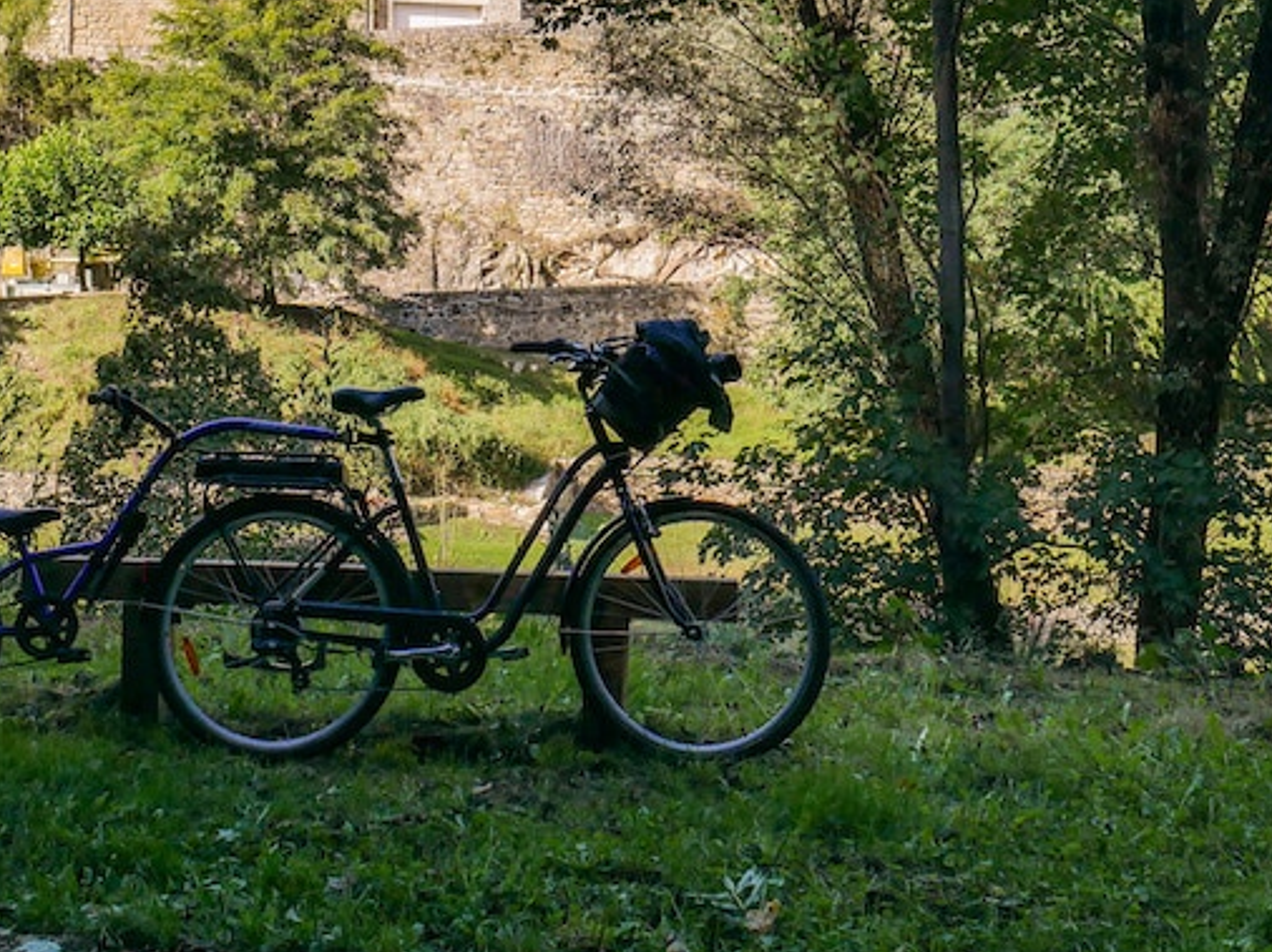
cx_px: 425
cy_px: 146
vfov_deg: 25.1
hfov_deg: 33.5
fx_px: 2094
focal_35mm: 57
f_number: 7.1
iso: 200
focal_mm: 16
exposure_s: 1/320
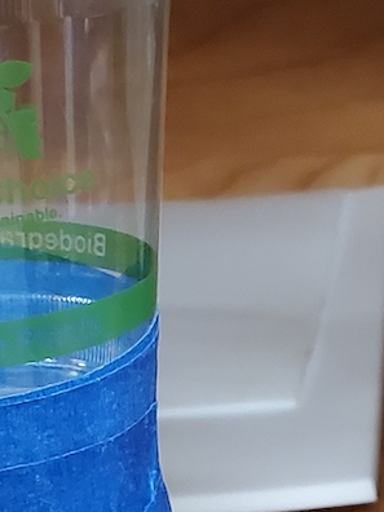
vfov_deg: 15.4
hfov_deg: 11.6
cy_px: 475
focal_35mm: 126
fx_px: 1864
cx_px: 387
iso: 320
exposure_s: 1/40
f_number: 1.5
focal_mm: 4.3
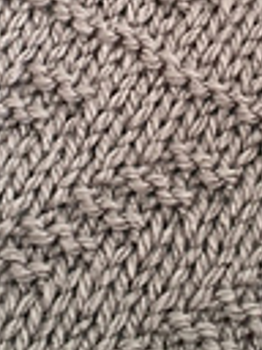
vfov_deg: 17.1
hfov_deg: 13.1
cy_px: 16
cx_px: 168
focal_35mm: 113
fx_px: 1140
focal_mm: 4.15
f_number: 2.2
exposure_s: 1/33
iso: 80
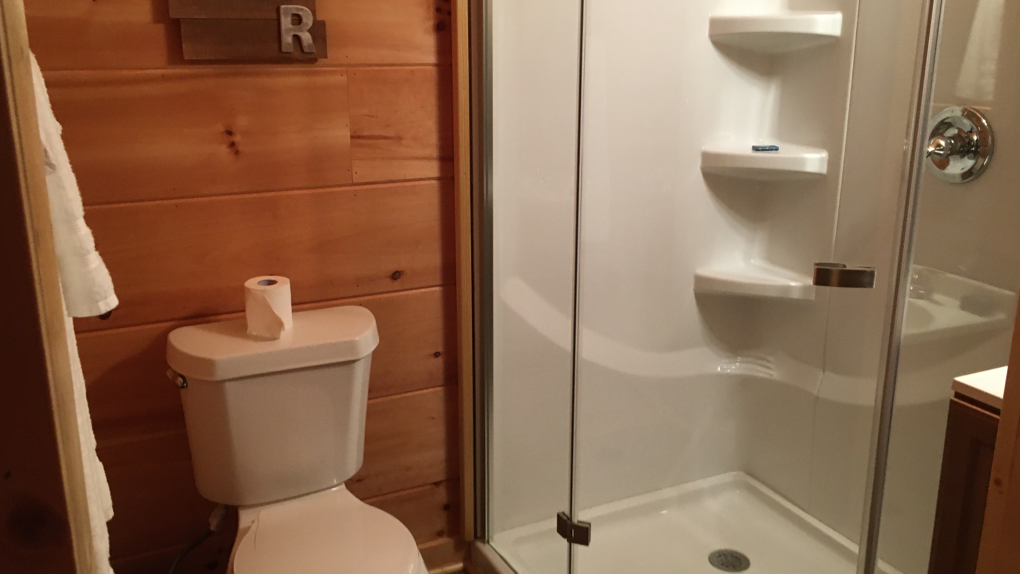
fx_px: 865
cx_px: 504
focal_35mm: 32
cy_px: 266
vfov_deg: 36.7
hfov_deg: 61.0
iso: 200
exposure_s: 1/24
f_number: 2.2
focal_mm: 4.15
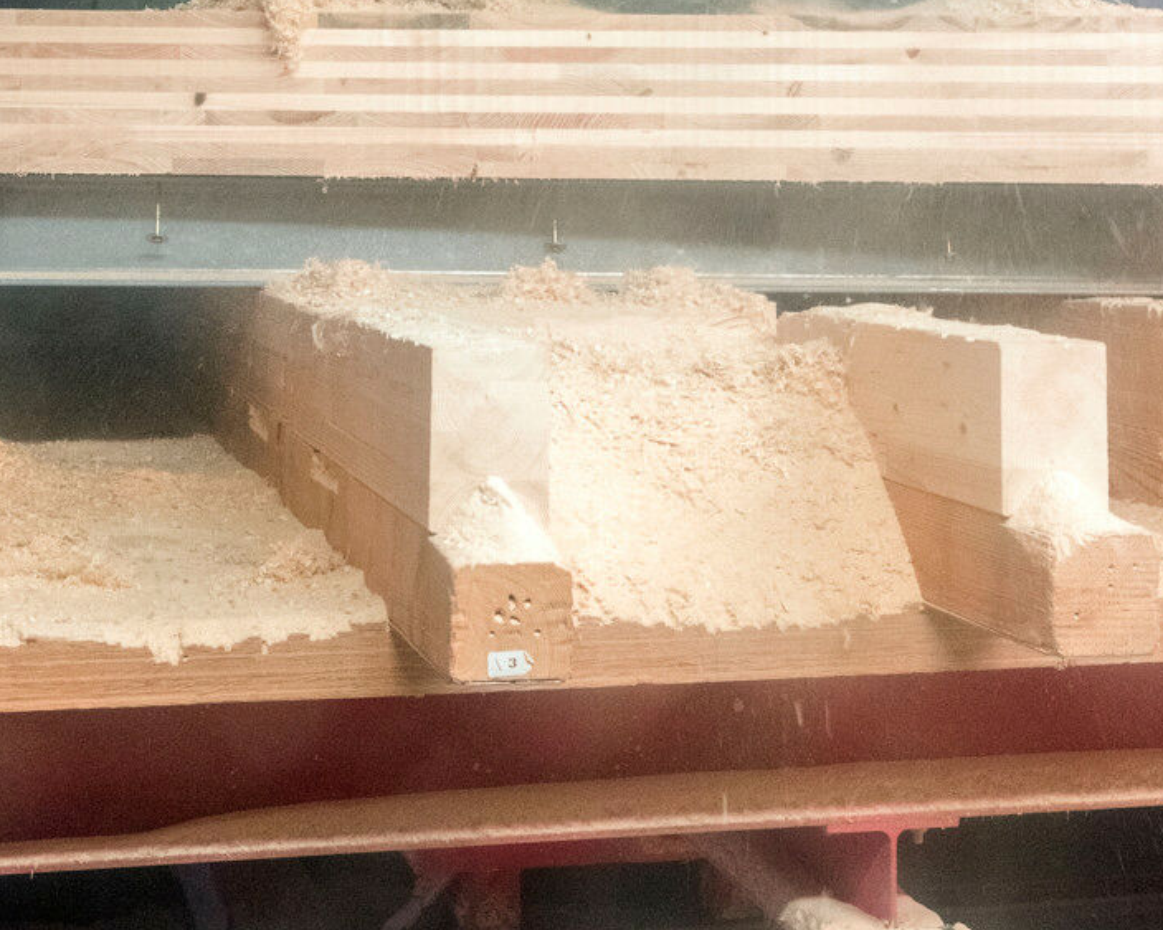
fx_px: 2134
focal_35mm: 62
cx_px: 492
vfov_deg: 23.2
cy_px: -76
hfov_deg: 30.4
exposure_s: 1/60
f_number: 5.6
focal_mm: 20.9
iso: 1600
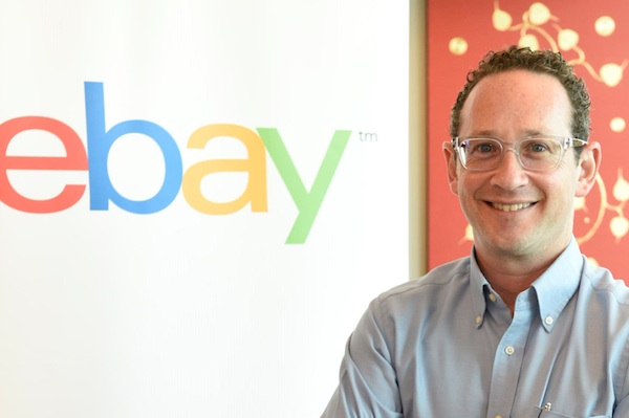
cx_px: 314
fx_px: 733
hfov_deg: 46.4
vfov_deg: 31.8
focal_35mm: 42
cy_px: 209
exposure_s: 1/80
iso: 500
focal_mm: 42
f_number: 4.5
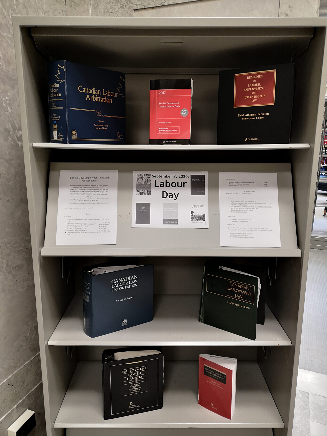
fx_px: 340
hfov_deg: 51.4
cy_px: 218
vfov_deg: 65.3
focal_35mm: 27
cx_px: 164
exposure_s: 1/40
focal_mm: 3.95
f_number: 1.8
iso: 200
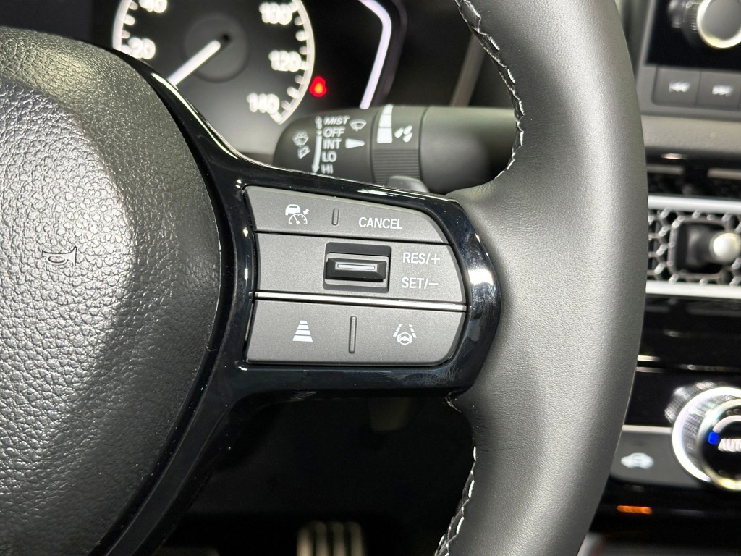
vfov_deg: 30.3
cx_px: 370
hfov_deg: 39.7
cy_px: 278
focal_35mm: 48
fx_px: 1028
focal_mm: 6.86
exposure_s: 1/40
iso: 400
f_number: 1.78
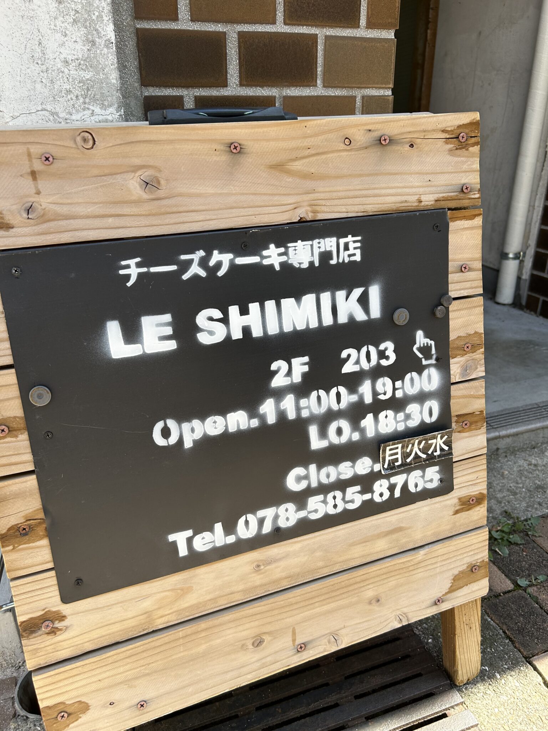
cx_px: 274
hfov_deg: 53.1
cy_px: 366
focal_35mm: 26
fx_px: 549
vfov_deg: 67.3
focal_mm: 5.7
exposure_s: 1/569
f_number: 1.5
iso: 50
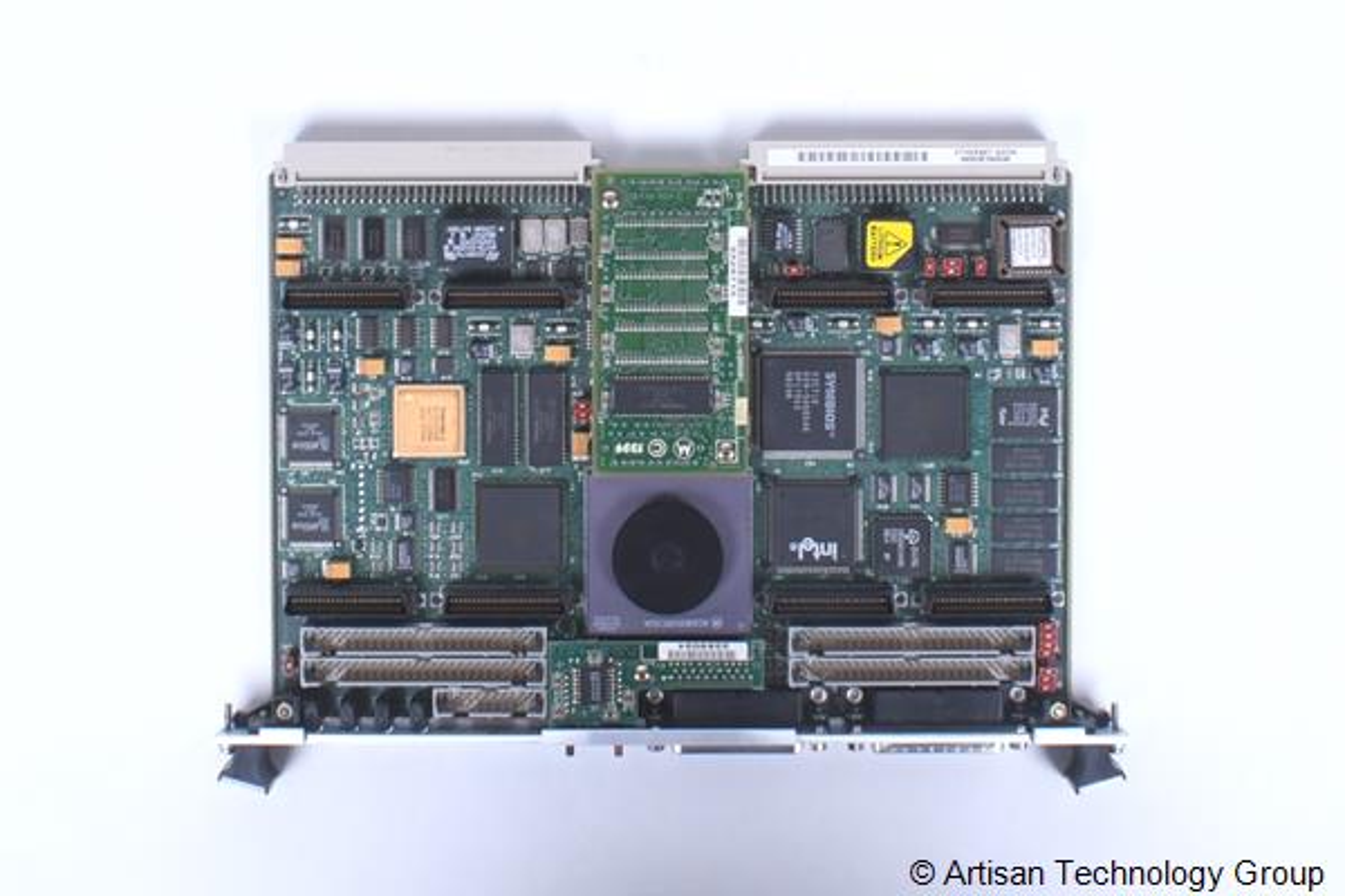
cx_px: 672
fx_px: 1009
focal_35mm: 27
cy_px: 448
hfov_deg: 67.4
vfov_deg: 47.9
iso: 200
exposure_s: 1/200
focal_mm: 18
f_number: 14
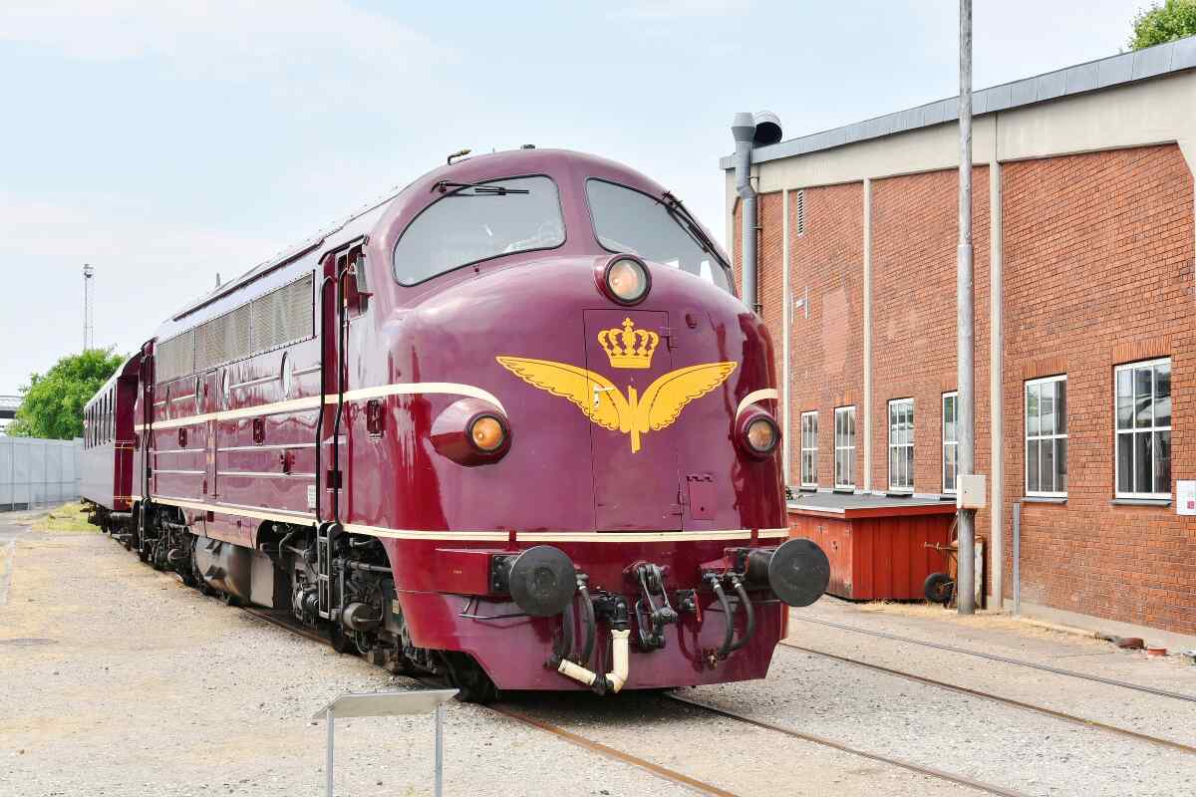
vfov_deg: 26.0
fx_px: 1727
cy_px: 398
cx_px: 598
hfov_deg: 38.2
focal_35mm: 52
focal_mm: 52
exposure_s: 1/500
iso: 400
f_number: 9
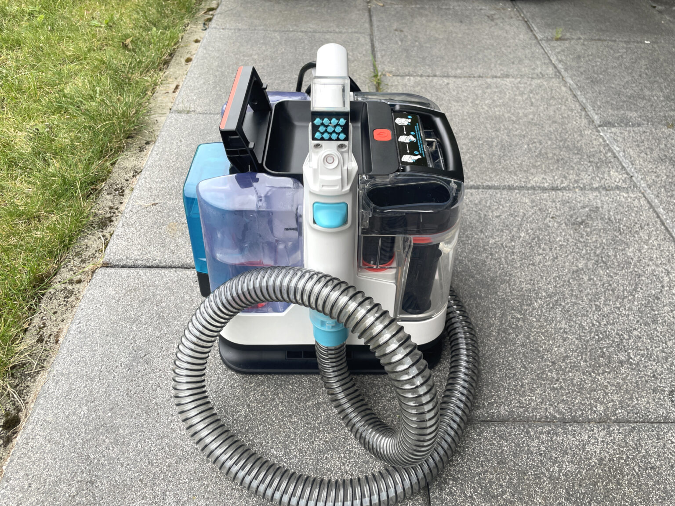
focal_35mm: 26
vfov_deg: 53.1
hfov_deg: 67.3
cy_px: 253
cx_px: 338
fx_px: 507
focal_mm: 4.2
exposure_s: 1/342
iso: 32
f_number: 1.6
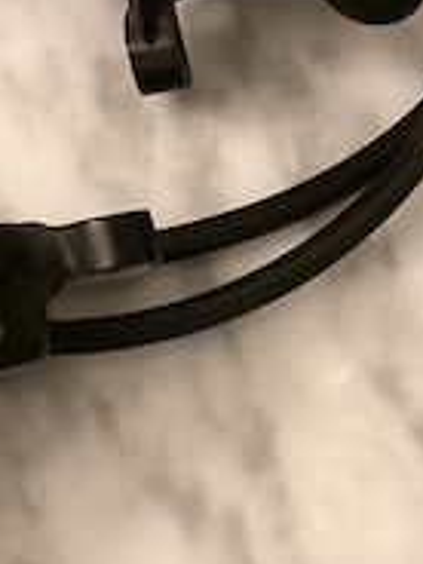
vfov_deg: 16.2
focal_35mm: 113
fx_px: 1841
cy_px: -230
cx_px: -457
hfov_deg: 11.6
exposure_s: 1/30
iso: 500
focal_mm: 4.25
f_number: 1.8
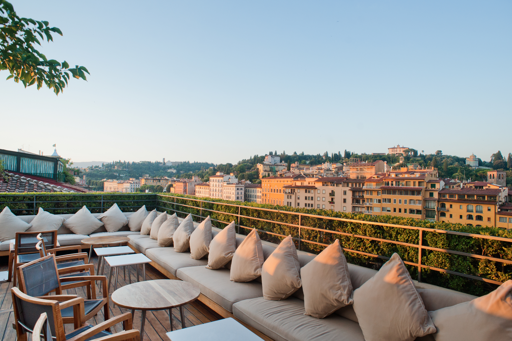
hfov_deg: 84.0
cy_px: 170
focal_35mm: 20
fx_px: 284
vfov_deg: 61.9
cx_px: 256
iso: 400
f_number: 5.6
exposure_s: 1/320
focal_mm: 20
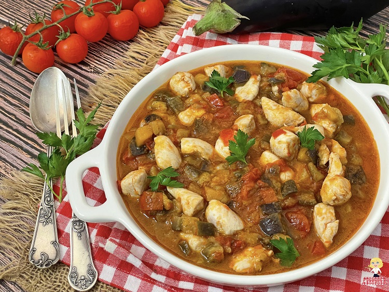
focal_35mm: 52
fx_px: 584
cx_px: 194
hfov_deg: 36.8
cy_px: 146
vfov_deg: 28.0
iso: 320
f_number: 2
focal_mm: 6
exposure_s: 1/50
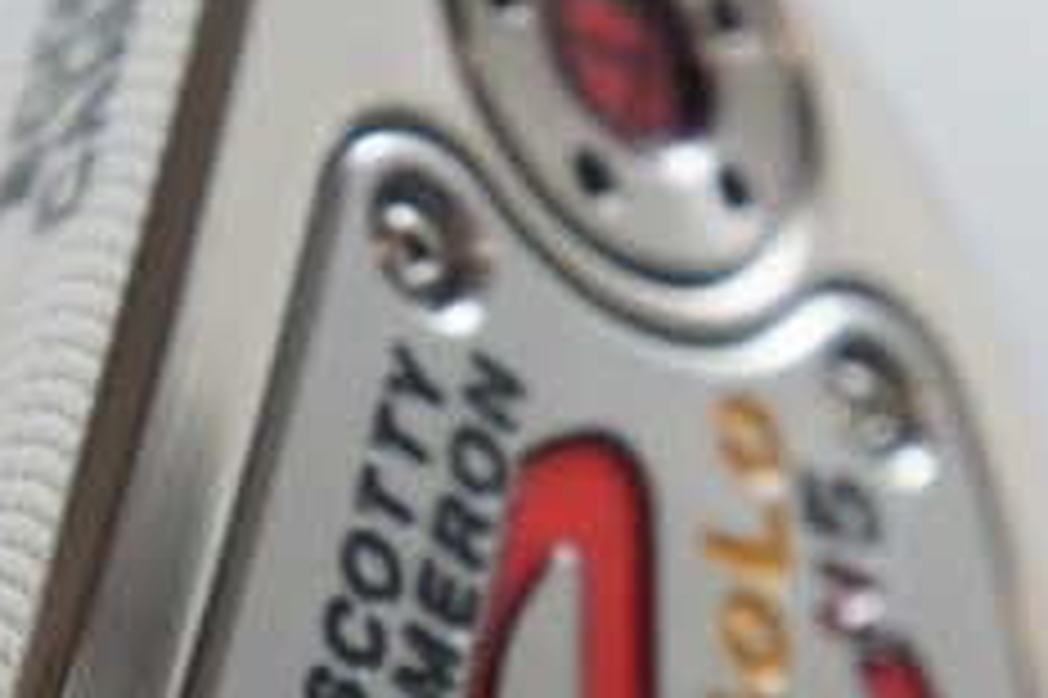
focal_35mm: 204
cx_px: 229
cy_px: 716
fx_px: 5934
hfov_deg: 10.1
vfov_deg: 6.7
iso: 1600
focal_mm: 54
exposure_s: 1/60
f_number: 5.6
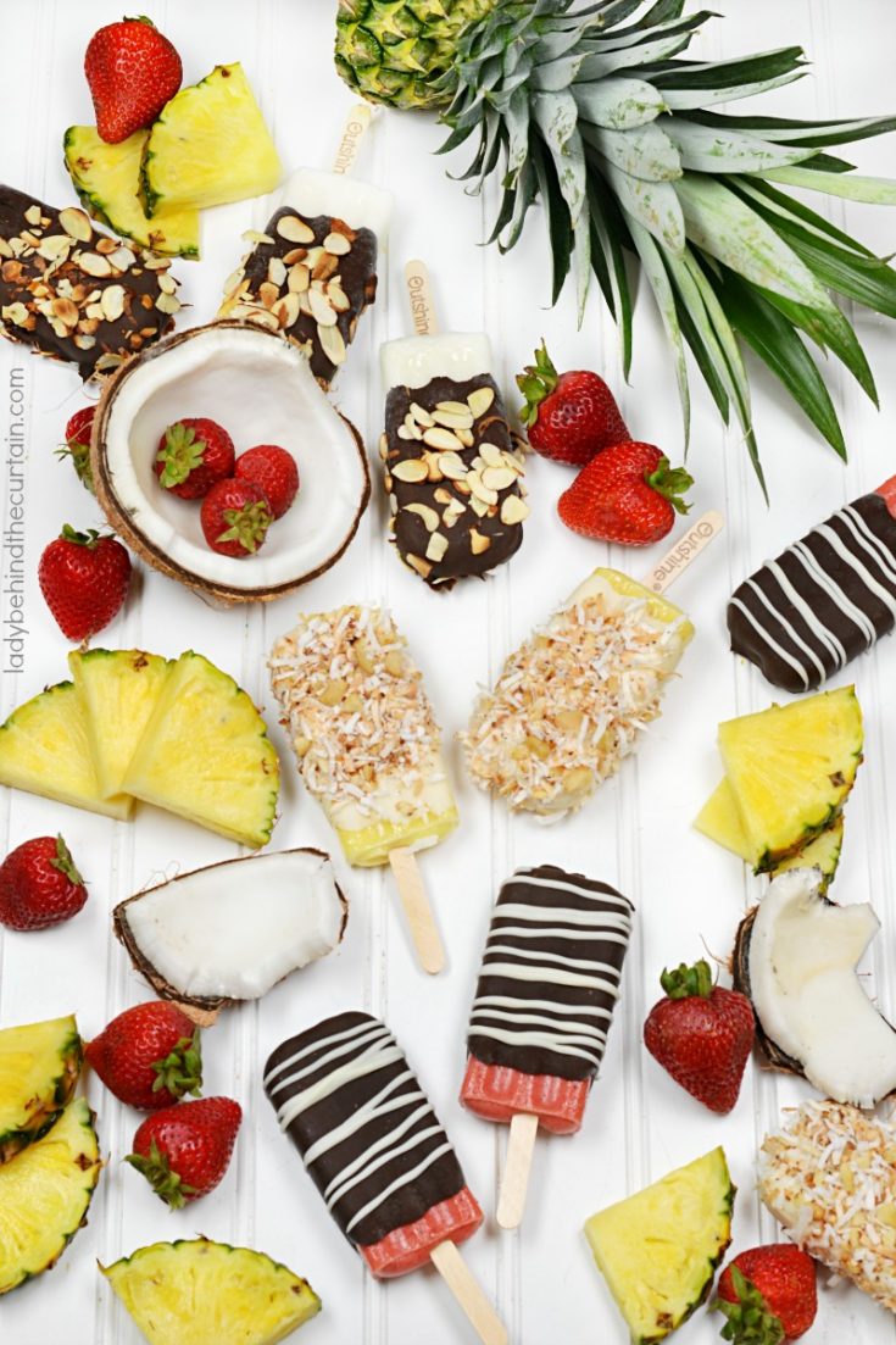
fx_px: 2801
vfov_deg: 27.0
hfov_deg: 18.2
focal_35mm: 75
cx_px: 448
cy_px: 672
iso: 100
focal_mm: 50
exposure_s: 1/5
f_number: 10
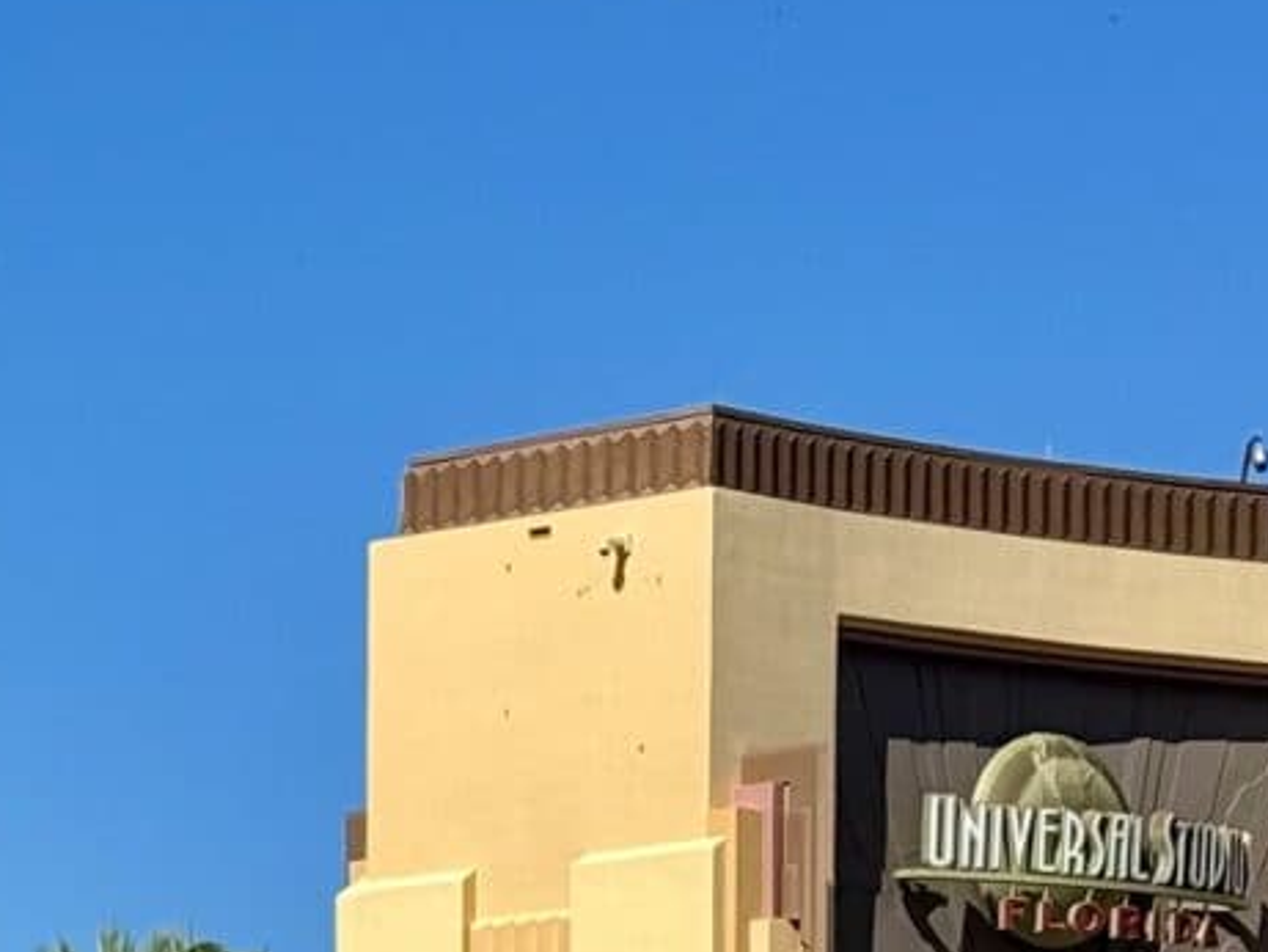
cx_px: -784
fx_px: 7328
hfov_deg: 9.5
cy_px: 1502
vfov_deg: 7.3
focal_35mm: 200
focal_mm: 6.86
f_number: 1.78
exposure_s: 1/7092
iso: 64
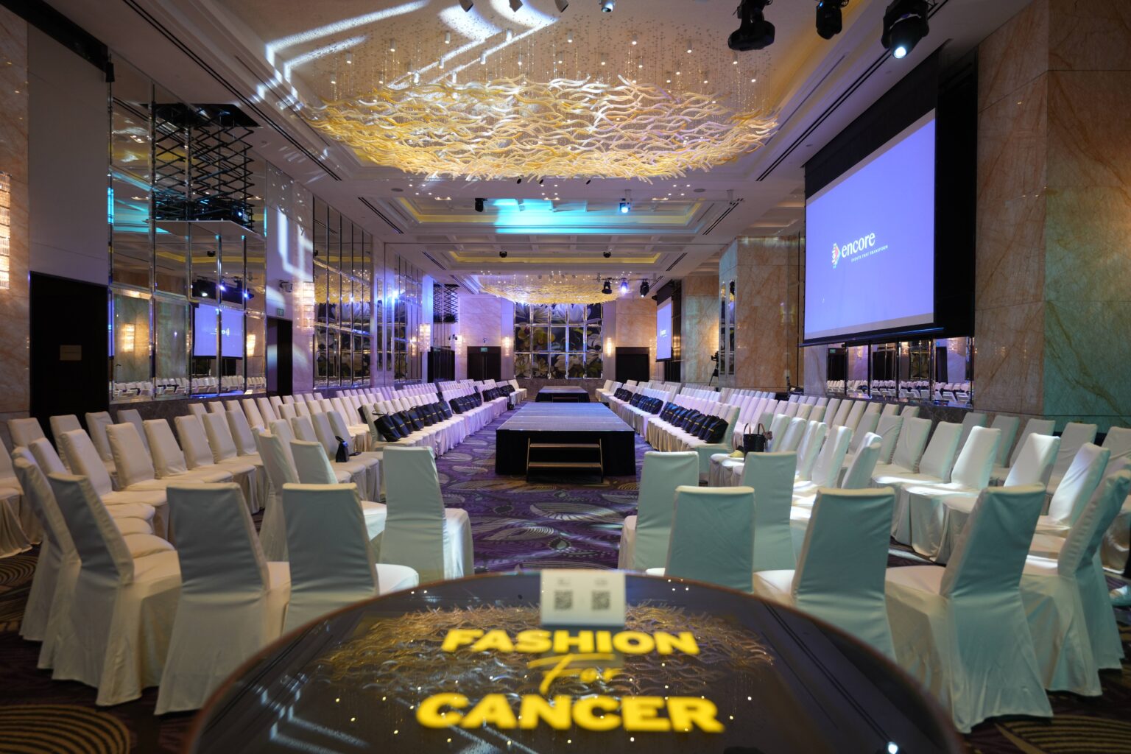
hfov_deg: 85.1
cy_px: 377
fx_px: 616
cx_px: 566
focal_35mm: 20
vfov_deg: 63.0
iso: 500
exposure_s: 1/20
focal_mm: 19.6
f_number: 2.8
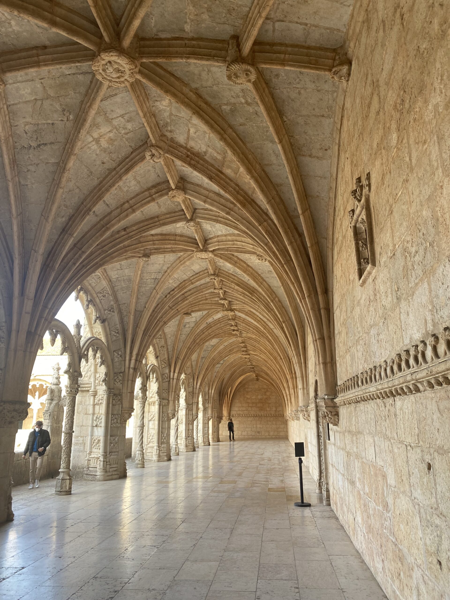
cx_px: 225
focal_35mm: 26
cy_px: 300
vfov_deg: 67.3
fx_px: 451
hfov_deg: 53.1
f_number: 1.8
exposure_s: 1/121
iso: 50
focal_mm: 4.25
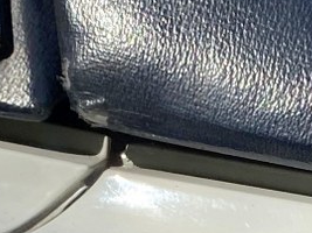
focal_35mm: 195
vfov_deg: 7.1
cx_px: 394
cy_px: 588
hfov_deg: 10.0
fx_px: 1757
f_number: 1.8
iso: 32
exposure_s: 1/2268
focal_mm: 4.25
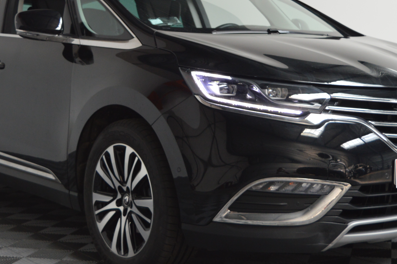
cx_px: 183
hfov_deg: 26.0
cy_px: 64
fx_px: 859
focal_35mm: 78
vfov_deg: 17.4
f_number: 4
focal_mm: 26
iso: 400
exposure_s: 1/60
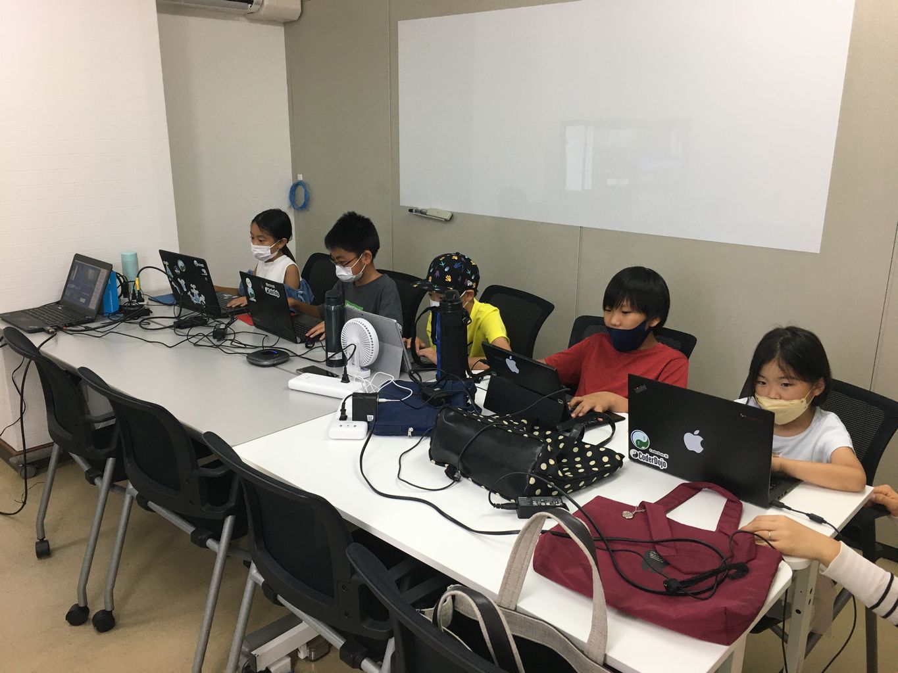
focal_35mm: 29
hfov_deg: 61.7
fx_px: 752
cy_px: 336
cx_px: 449
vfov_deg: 48.2
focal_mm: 4.15
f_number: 2.2
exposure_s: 1/30
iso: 40
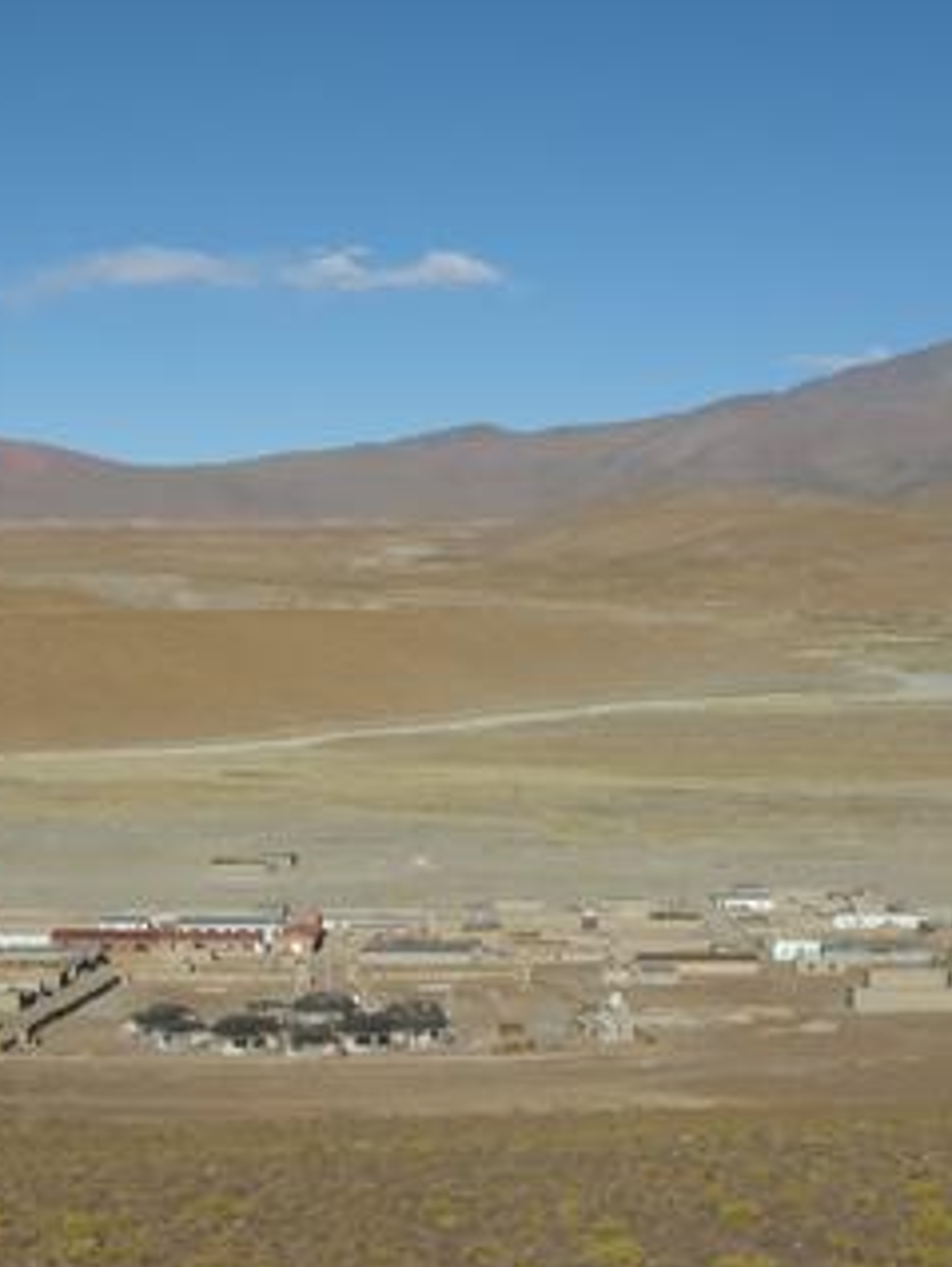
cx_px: 442
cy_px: 763
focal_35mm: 77
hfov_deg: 19.2
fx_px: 2820
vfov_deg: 25.3
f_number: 6.8
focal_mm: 7.5
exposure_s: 1/331
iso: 64
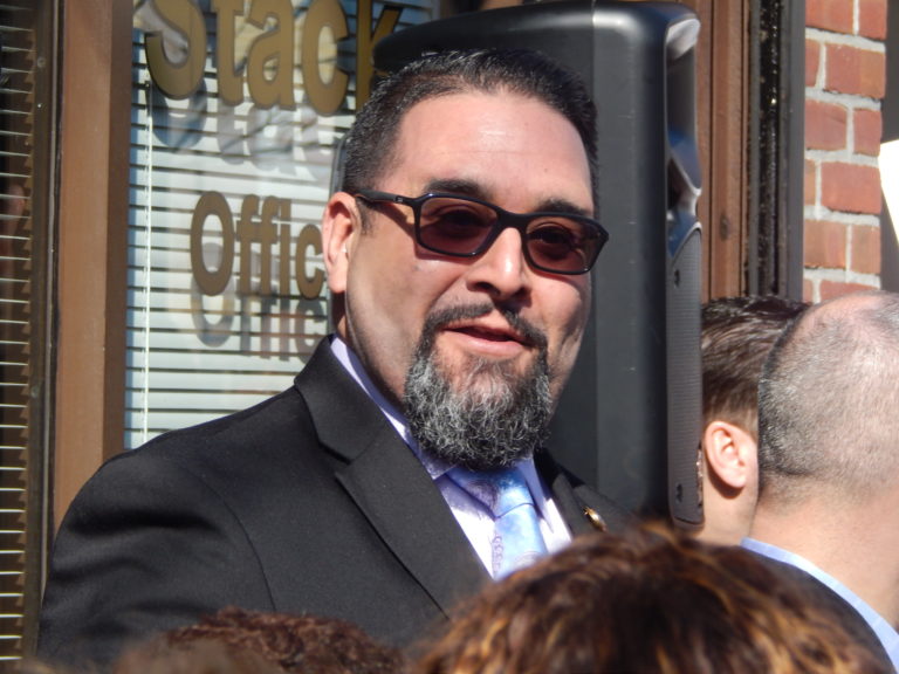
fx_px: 6545
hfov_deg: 7.9
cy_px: 337
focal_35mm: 252
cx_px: 450
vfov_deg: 5.9
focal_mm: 44.9
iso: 125
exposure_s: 1/400
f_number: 5.6
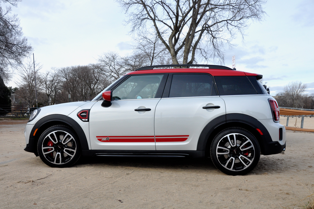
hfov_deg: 53.2
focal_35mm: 36
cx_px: 157
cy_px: 104
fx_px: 314
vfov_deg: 36.8
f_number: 13
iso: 500
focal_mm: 24
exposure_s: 1/180
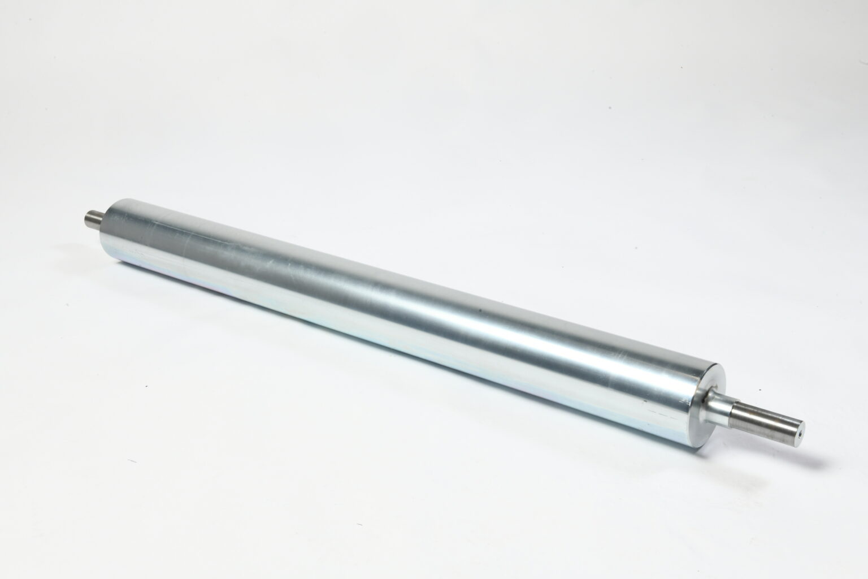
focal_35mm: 48
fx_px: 1157
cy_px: 290
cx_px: 434
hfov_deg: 41.1
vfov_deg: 28.1
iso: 800
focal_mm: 48
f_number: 22
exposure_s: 1/200
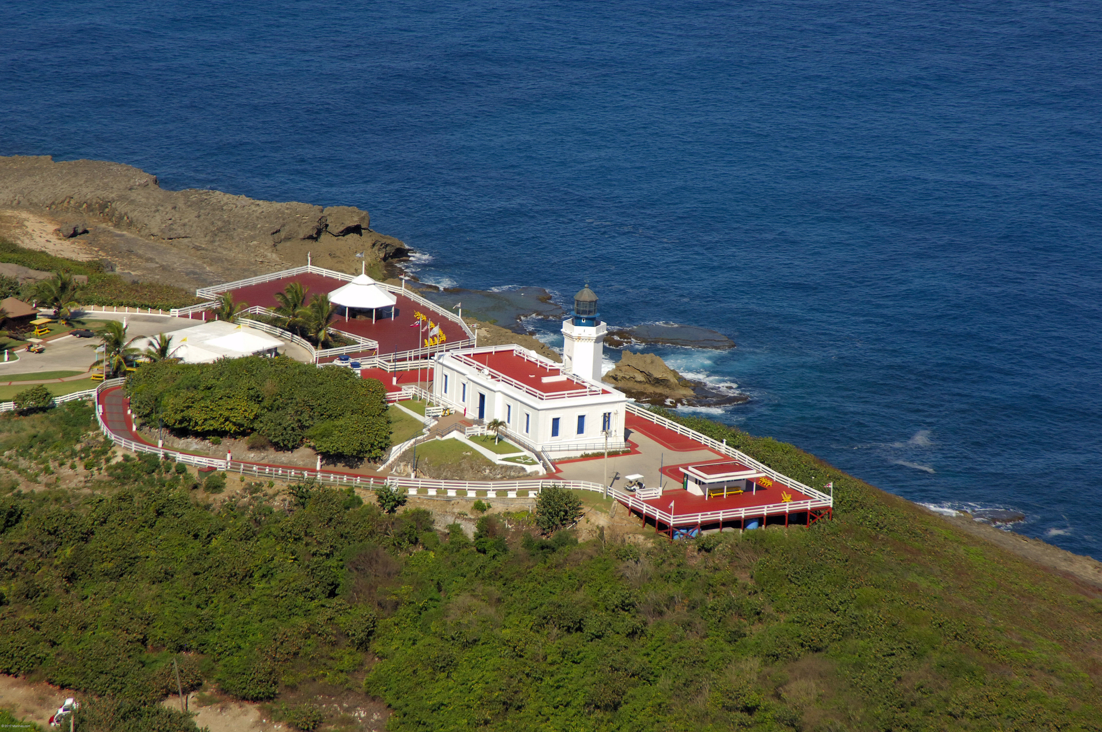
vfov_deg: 7.6
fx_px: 5503
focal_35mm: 180
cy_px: 366
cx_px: 551
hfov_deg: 11.4
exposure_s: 1/1250
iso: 400
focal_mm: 120
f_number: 8.5
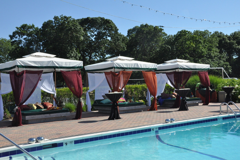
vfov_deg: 31.8
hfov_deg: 46.4
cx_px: 120
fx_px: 280
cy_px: 80
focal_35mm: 42
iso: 640
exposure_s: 1/640
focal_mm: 28
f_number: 14
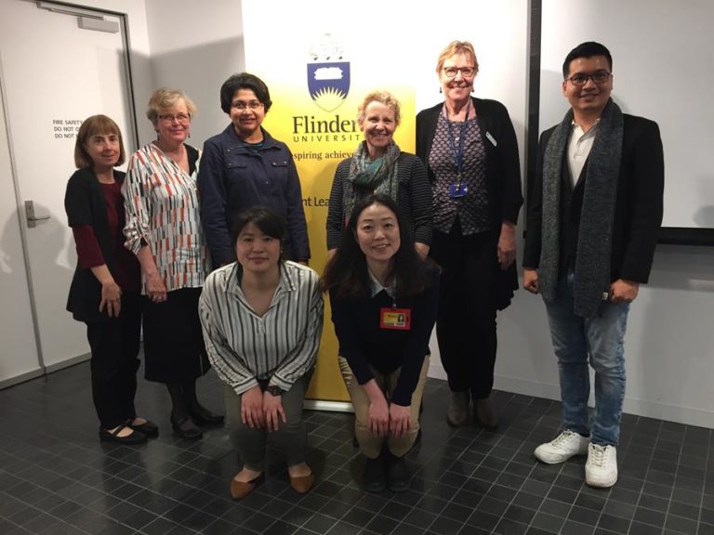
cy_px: 268
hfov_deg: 61.7
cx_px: 357
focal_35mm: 29
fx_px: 598
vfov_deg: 48.2
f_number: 2.2
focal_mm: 4.15
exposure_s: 1/33
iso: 100
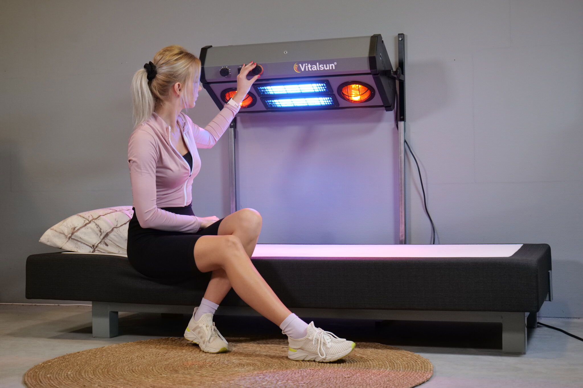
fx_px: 939
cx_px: 292
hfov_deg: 34.5
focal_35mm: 58
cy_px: 194
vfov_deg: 23.4
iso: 4000
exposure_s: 1/160
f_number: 5.5
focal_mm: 58
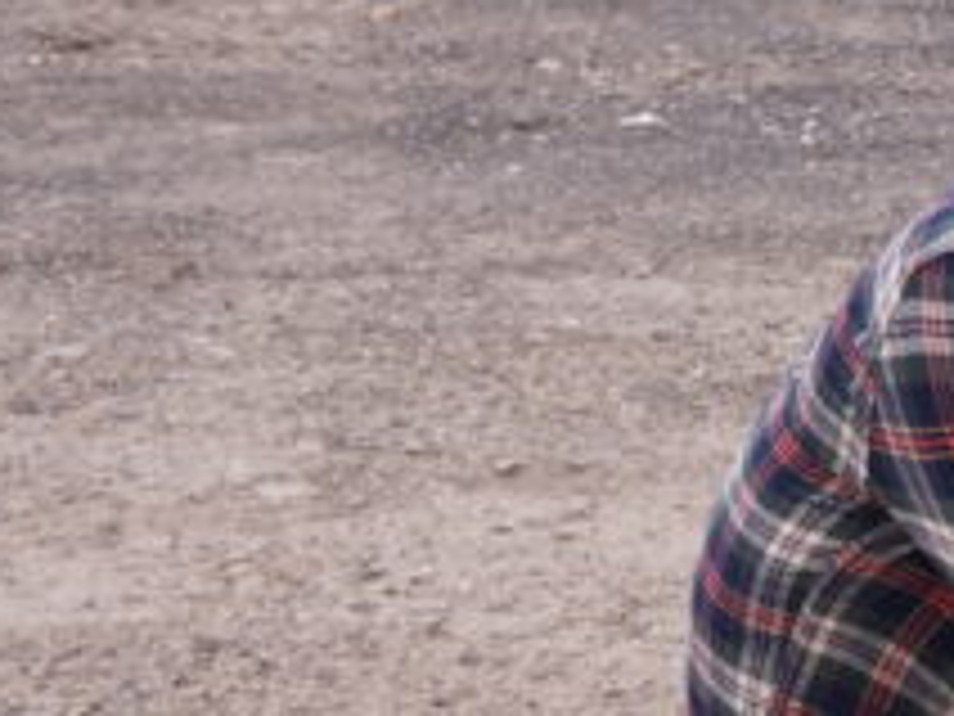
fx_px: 3879
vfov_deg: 10.4
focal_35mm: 141
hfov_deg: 12.8
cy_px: 786
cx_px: 1701
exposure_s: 1/160
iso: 160
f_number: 9
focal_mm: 27
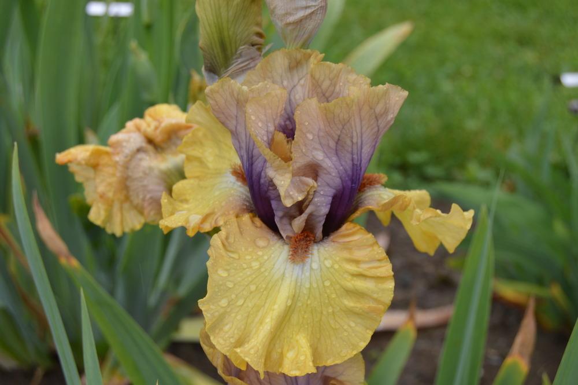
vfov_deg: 18.9
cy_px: 192
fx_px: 1155
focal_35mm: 72
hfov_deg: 28.1
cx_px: 289
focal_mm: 48
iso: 180
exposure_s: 1/125
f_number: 8
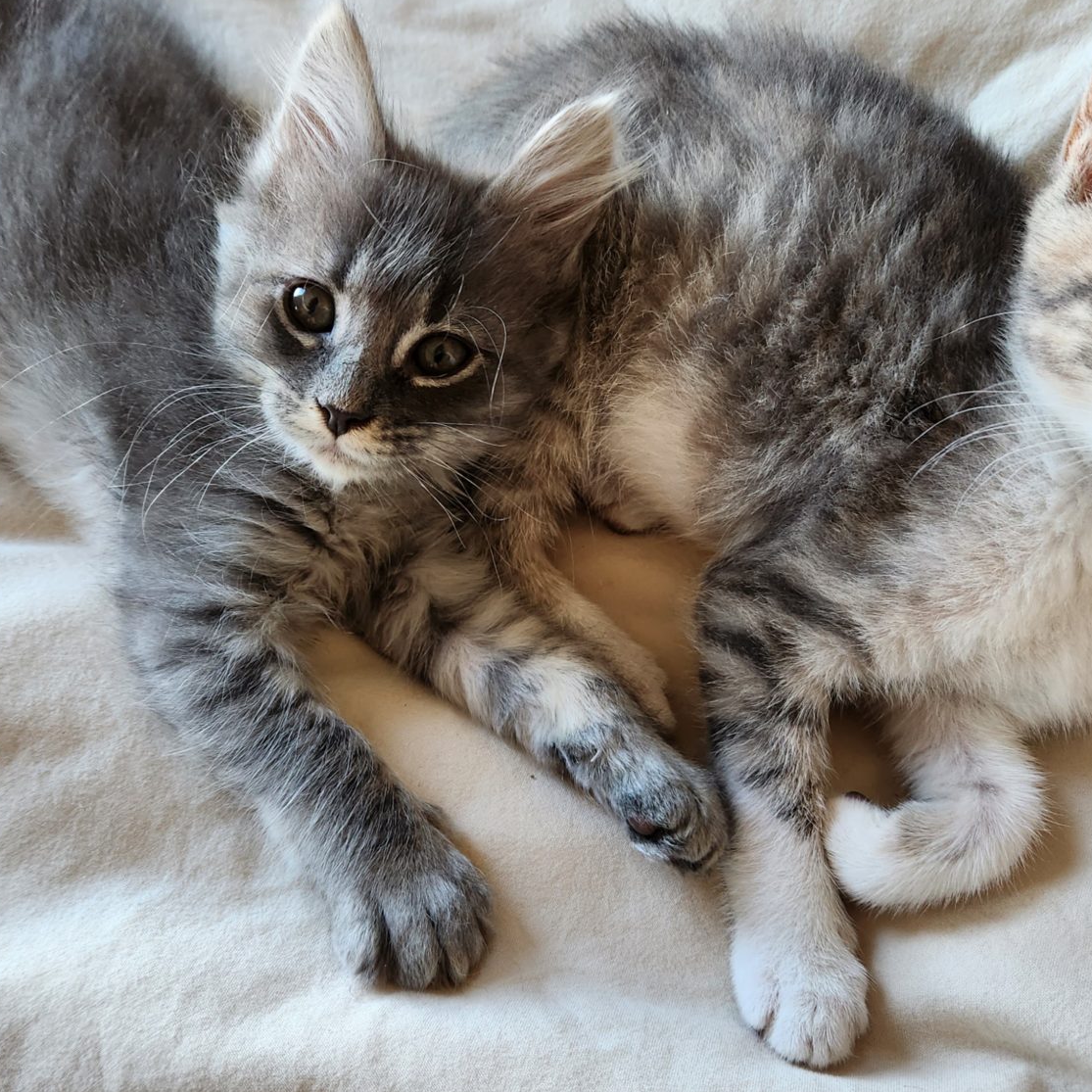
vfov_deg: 57.3
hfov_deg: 56.2
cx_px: 723
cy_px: 537
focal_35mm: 28
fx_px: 999
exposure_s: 1/120
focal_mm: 5.4
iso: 160
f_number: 1.8
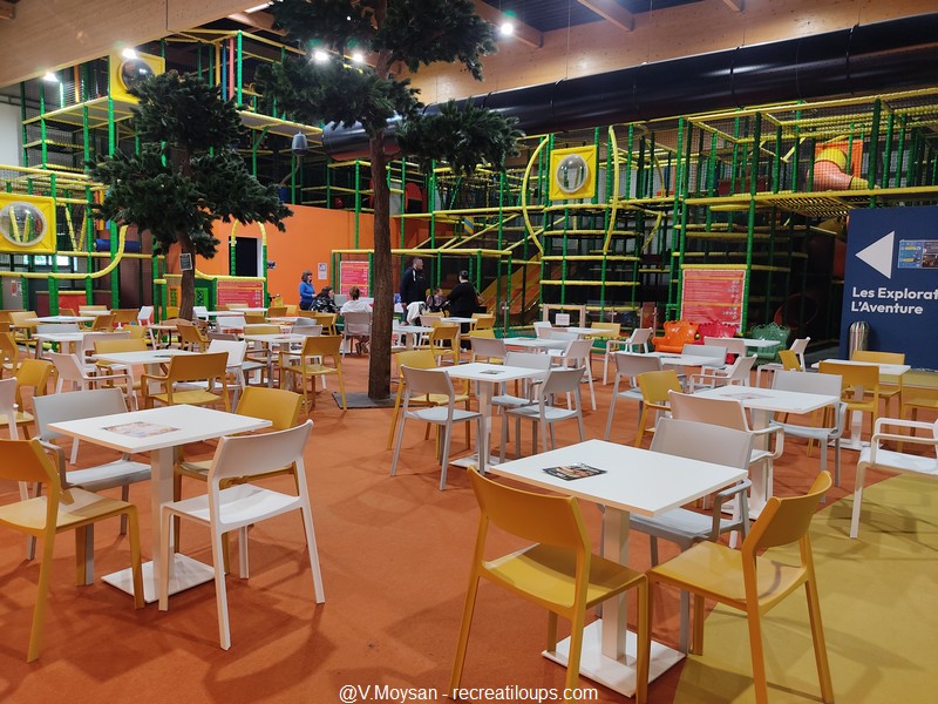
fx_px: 705
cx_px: 469
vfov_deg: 53.1
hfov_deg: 67.3
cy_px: 352
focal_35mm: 26
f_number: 1.79
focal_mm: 4.74
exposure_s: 1/33
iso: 293
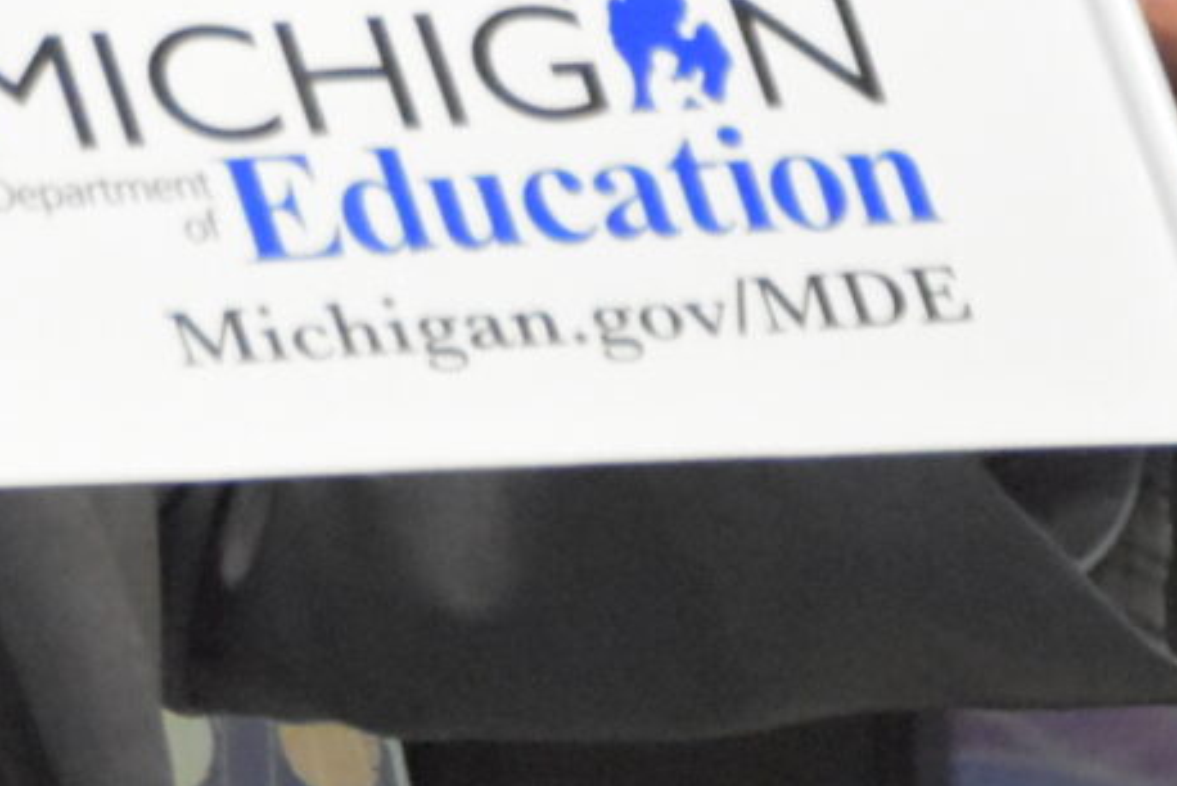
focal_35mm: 754
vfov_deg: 1.8
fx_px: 24666
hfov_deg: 2.7
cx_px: -722
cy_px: -1207
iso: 6400
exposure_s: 1/125
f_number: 4.5
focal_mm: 90
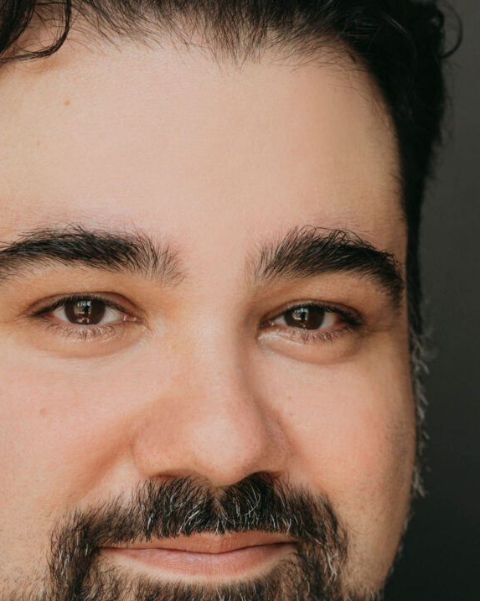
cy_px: 575
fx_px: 2097
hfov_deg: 13.0
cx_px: 152
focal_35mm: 118
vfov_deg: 16.0
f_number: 4
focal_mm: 50
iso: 800
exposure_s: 1/800
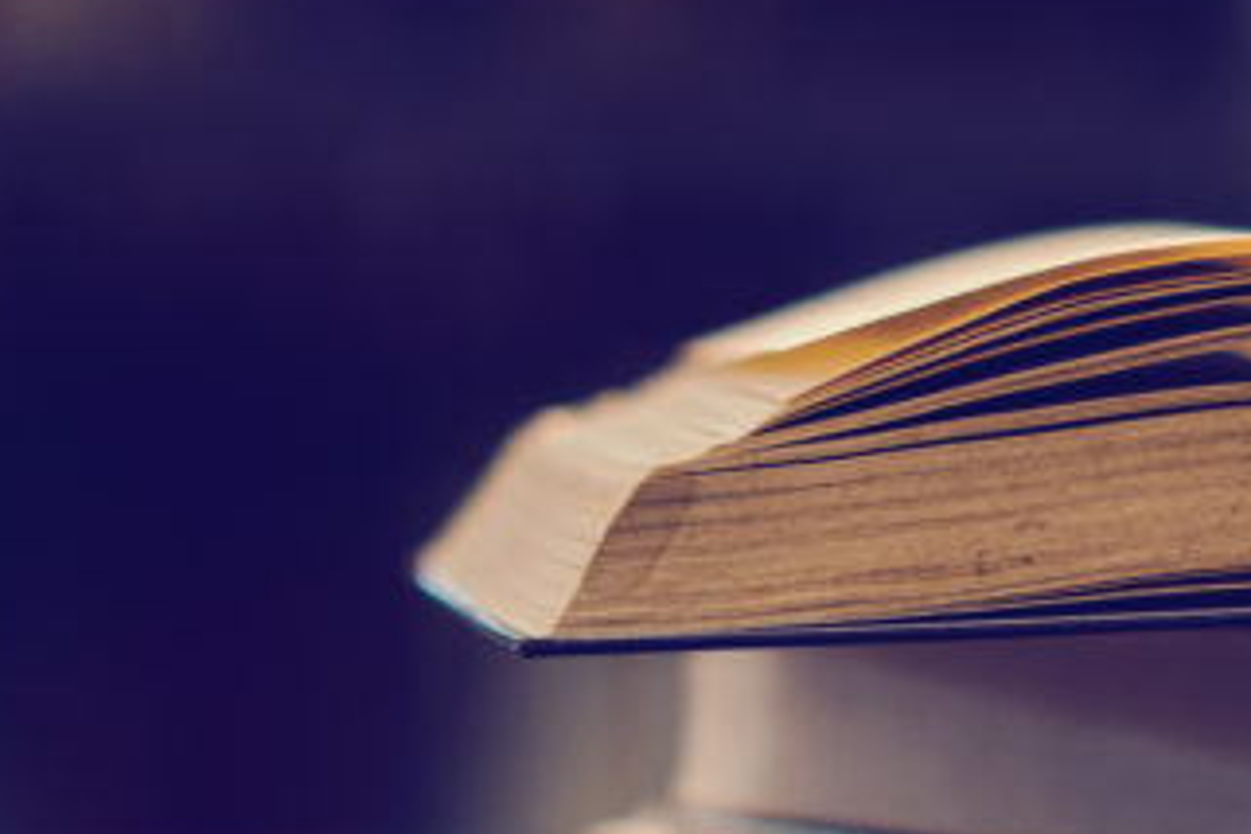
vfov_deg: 3.2
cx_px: 1076
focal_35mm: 431
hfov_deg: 4.8
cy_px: 123
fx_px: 14976
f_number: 2.5
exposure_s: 1/160
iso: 200
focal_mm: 135
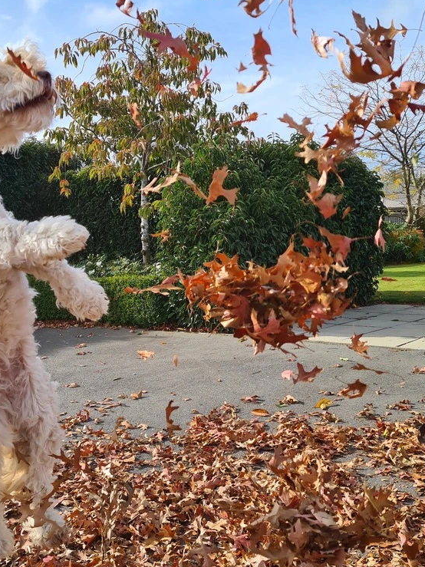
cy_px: 311
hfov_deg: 37.5
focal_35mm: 38
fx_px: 622
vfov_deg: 48.9
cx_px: 167
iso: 50
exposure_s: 1/1656
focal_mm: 5.4
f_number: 1.8
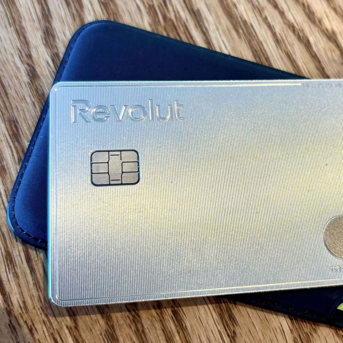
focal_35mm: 31
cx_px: 231
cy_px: 173
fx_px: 348
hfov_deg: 51.5
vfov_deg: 52.5
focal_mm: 5.96
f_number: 1.6
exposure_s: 1/100
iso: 80
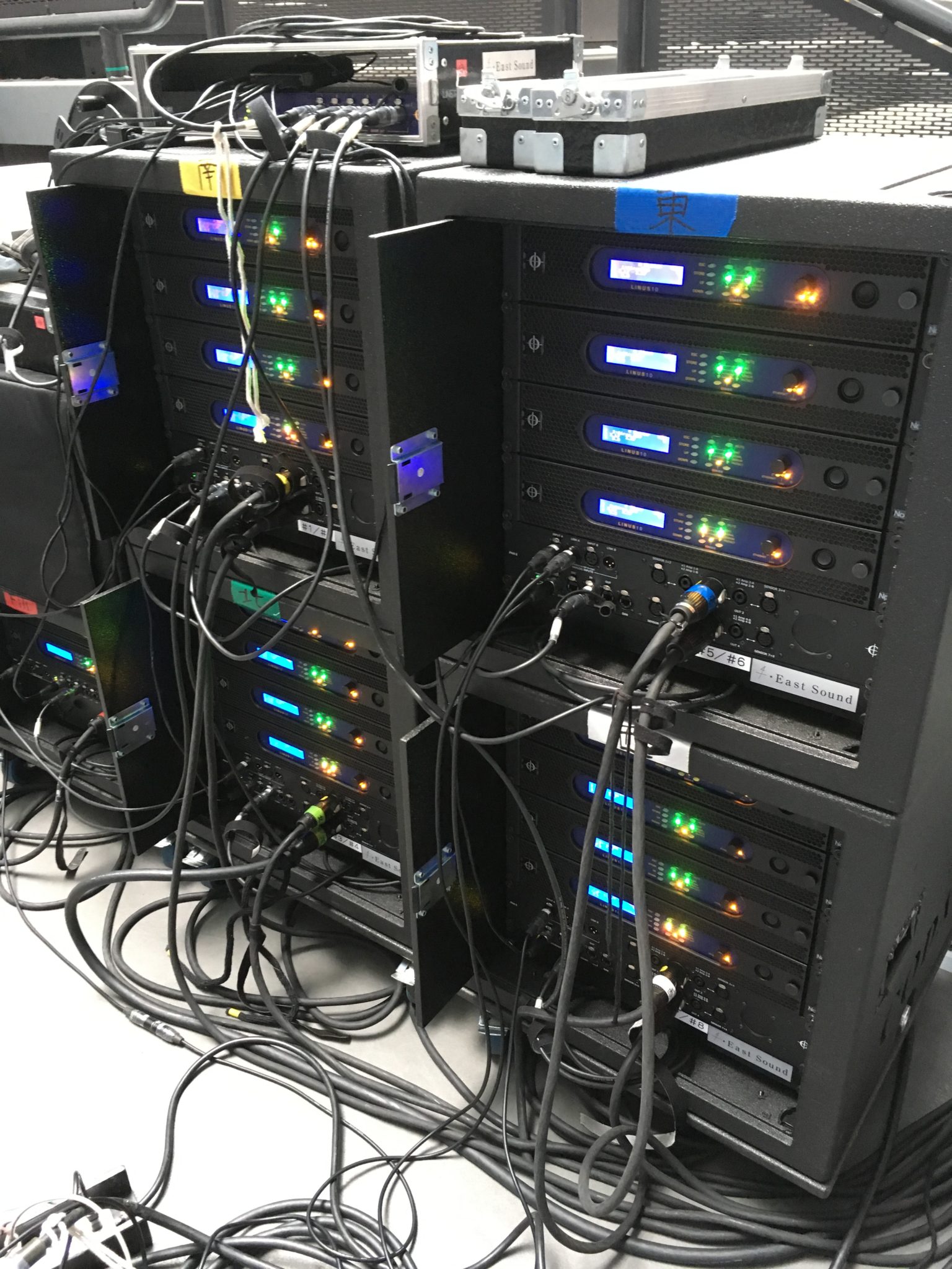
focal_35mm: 29
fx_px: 1063
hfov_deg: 48.2
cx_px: 476
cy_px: 634
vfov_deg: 61.7
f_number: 2.2
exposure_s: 1/20
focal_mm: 4.15
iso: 200
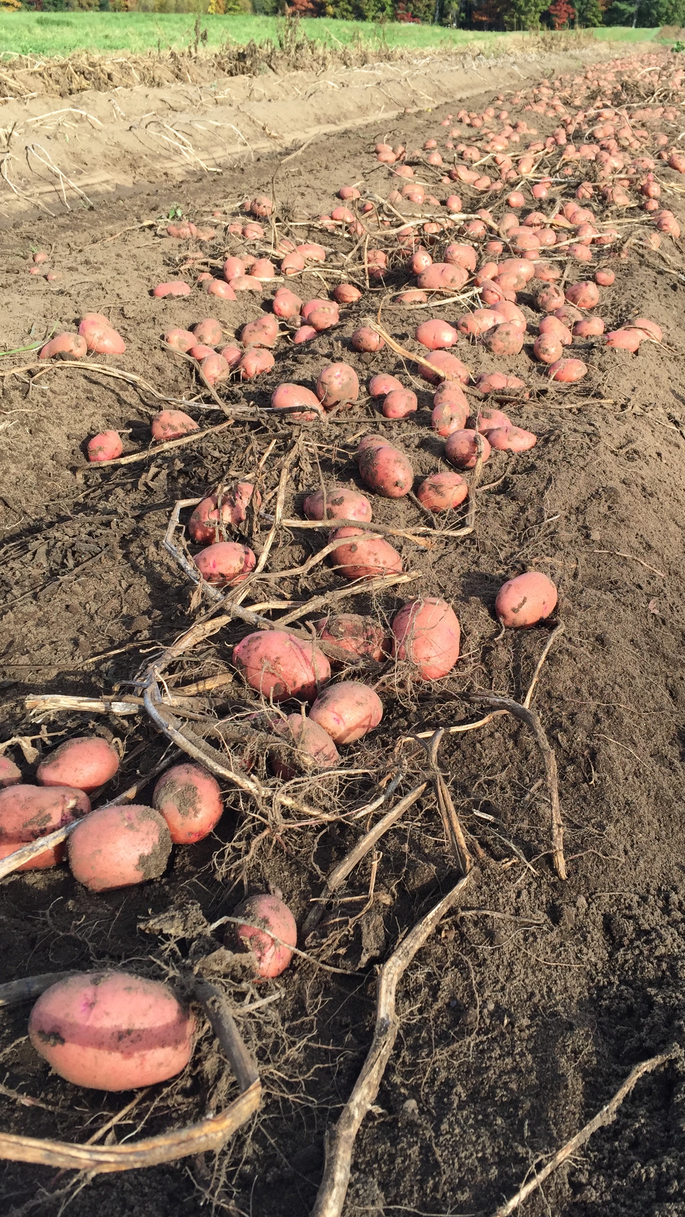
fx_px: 1033
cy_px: 606
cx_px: 408
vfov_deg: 61.0
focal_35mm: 32
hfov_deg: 36.6
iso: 32
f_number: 2.2
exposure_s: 1/565
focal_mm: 4.15
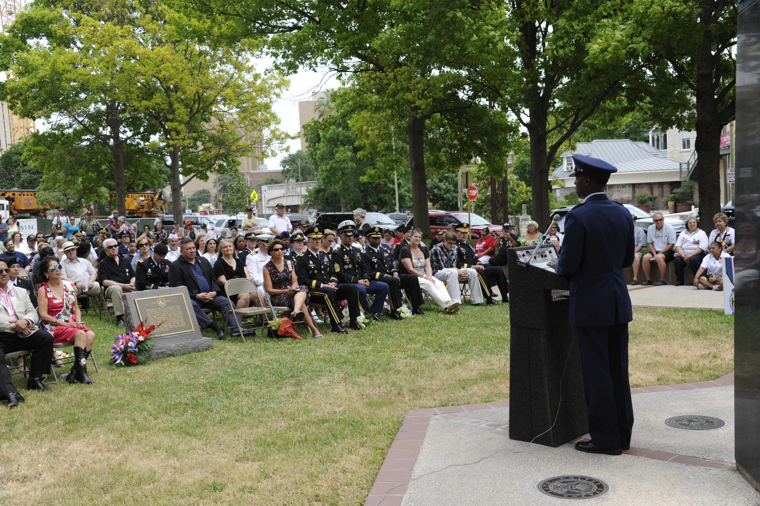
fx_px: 844
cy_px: 253
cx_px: 380
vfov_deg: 33.4
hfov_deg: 48.5
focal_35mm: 40
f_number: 10
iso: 500
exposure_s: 1/400
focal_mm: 40
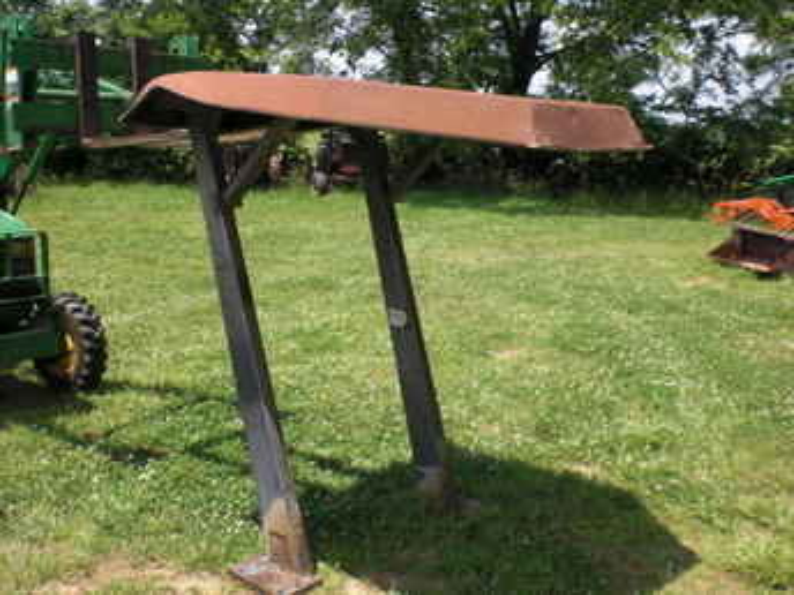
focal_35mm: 38
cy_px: 298
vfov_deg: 37.7
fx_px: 872
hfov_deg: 49.0
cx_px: 397
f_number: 5.6
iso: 64
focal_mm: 6.3
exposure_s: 1/250
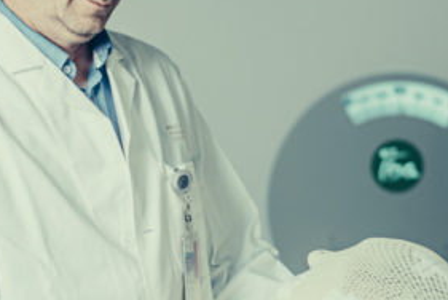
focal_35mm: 182
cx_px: 246
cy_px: 157
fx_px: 2267
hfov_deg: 11.3
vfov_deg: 7.6
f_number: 2
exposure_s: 1/100
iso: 80
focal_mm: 50
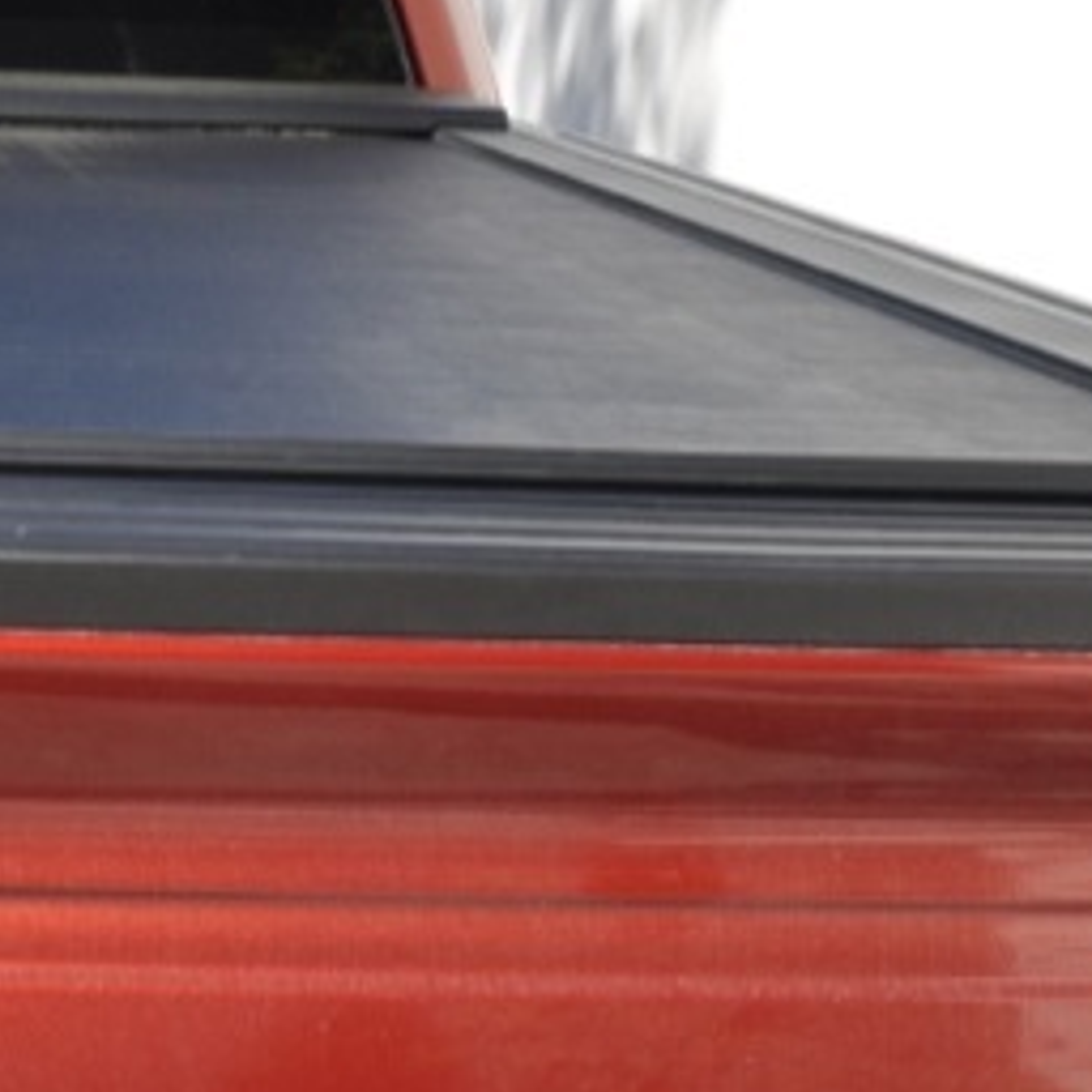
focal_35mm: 86
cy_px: 177
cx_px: -346
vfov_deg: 19.9
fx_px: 3069
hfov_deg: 18.7
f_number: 11
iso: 200
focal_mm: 18
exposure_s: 1/200
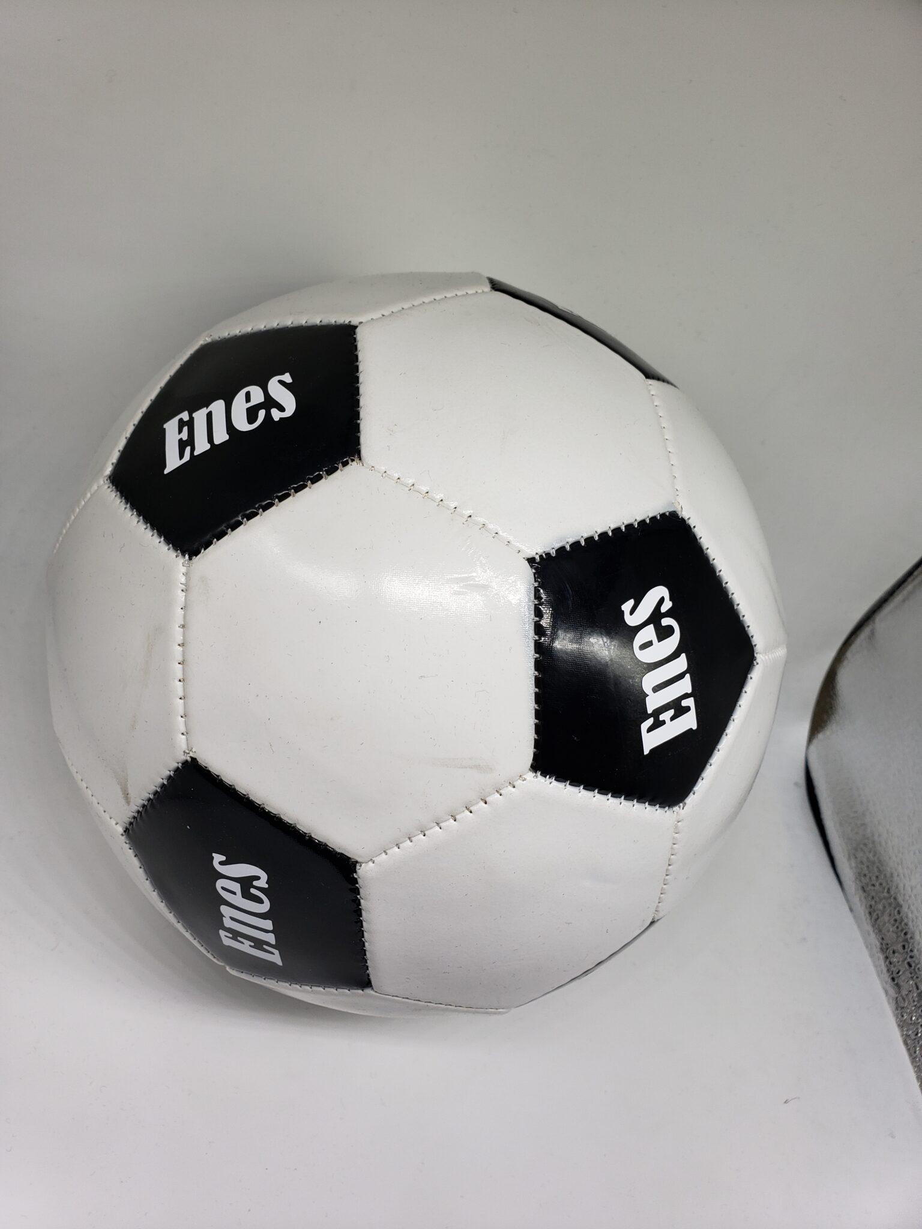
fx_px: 923
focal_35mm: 26
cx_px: 461
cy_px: 614
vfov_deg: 67.3
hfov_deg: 53.1
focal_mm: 4.3
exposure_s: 1/185
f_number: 2.4
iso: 50
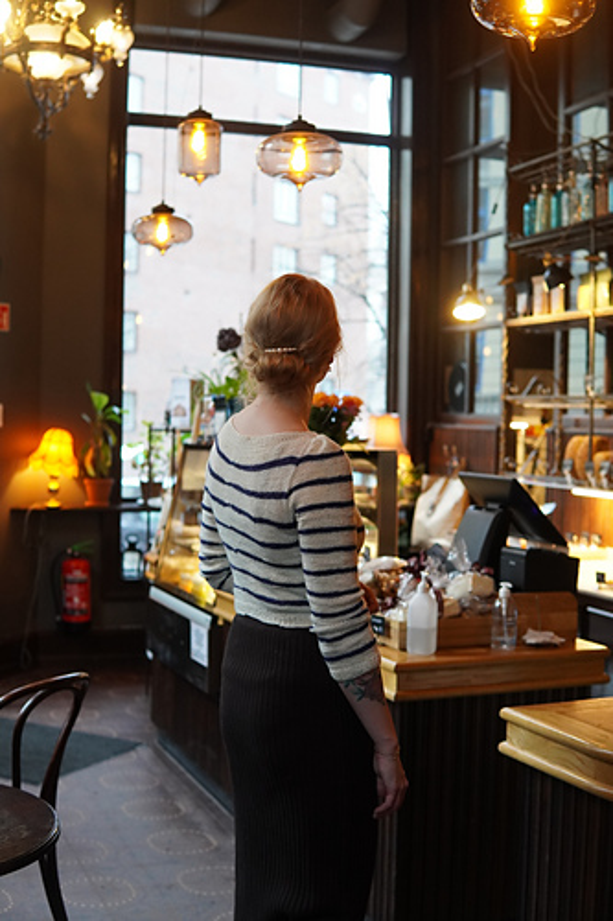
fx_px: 1150
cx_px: 306
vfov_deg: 43.6
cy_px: 460
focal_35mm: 45
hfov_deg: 29.8
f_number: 2.5
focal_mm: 30
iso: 1600
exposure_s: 1/160
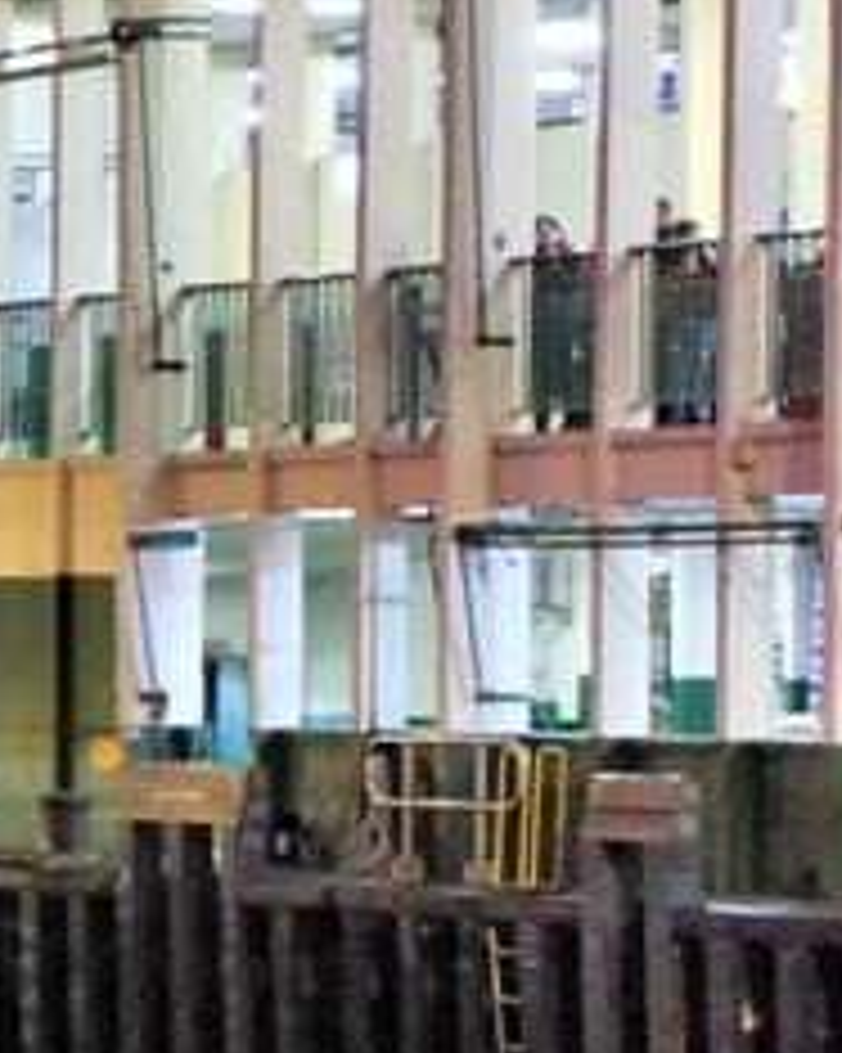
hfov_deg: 6.0
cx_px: -1373
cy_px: 662
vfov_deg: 7.9
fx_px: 7668
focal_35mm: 246
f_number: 4.5
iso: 3200
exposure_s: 1/25
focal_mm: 40
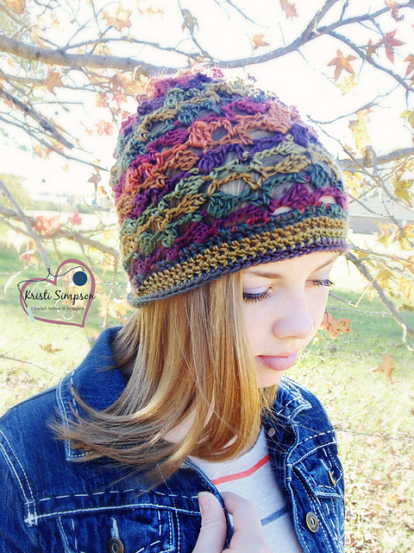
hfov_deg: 35.1
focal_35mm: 41
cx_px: 207
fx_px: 654
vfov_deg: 45.8
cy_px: 276
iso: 80
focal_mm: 7.4
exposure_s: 1/320
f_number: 3.6
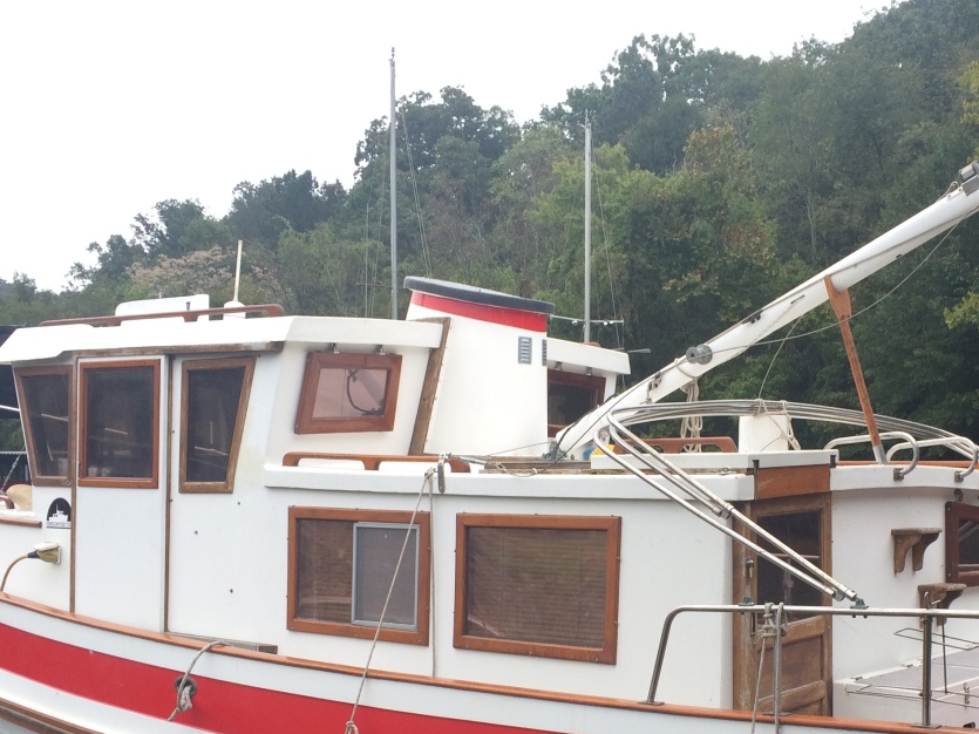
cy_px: 560
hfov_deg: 37.7
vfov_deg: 28.6
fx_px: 1414
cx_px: 671
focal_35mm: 50
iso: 32
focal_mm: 4.15
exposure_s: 1/132
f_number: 2.2
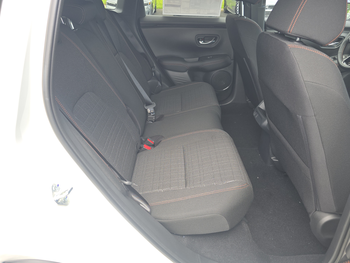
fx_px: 233
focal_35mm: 23
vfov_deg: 58.9
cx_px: 175
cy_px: 132
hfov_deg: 73.9
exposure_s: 1/180
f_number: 1.7
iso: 25
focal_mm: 6.3
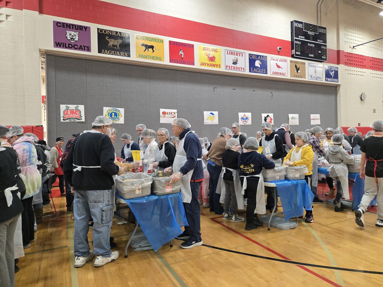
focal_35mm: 23
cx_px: 192
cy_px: 144
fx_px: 254
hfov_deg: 73.9
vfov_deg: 58.9
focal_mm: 5.4
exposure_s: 1/120
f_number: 1.8
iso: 500
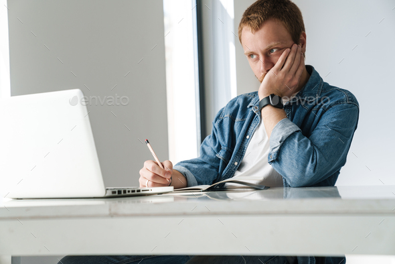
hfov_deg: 28.8
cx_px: 198
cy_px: 132
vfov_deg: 19.5
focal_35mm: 70
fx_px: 768
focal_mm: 70
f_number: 4.5
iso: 400
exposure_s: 1/200
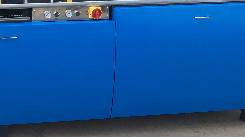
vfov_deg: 14.1
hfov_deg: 23.4
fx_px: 539
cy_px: -24
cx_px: -49
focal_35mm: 83
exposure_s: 1/265
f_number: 2.2
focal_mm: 4.15
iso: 25
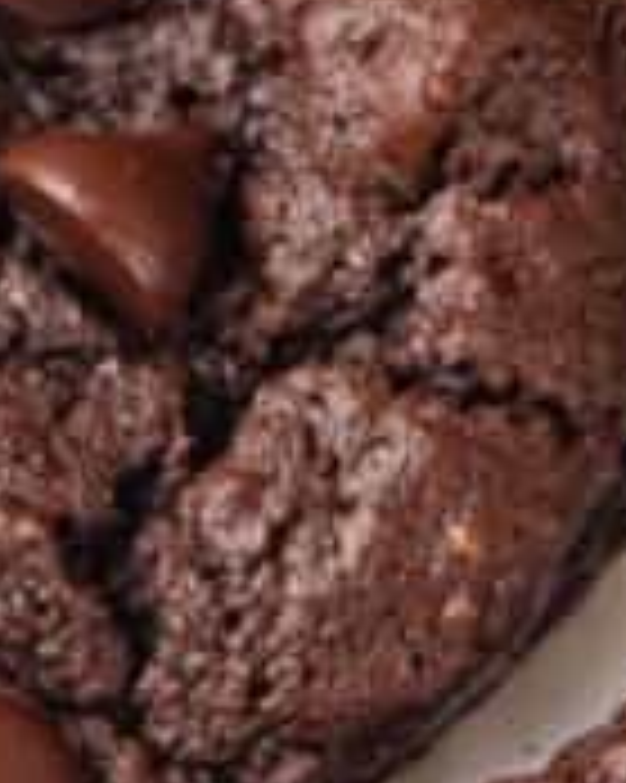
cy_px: 1359
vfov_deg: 3.1
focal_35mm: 612
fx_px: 14186
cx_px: 802
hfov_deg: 2.5
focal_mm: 105
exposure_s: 1/160
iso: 100
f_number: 14
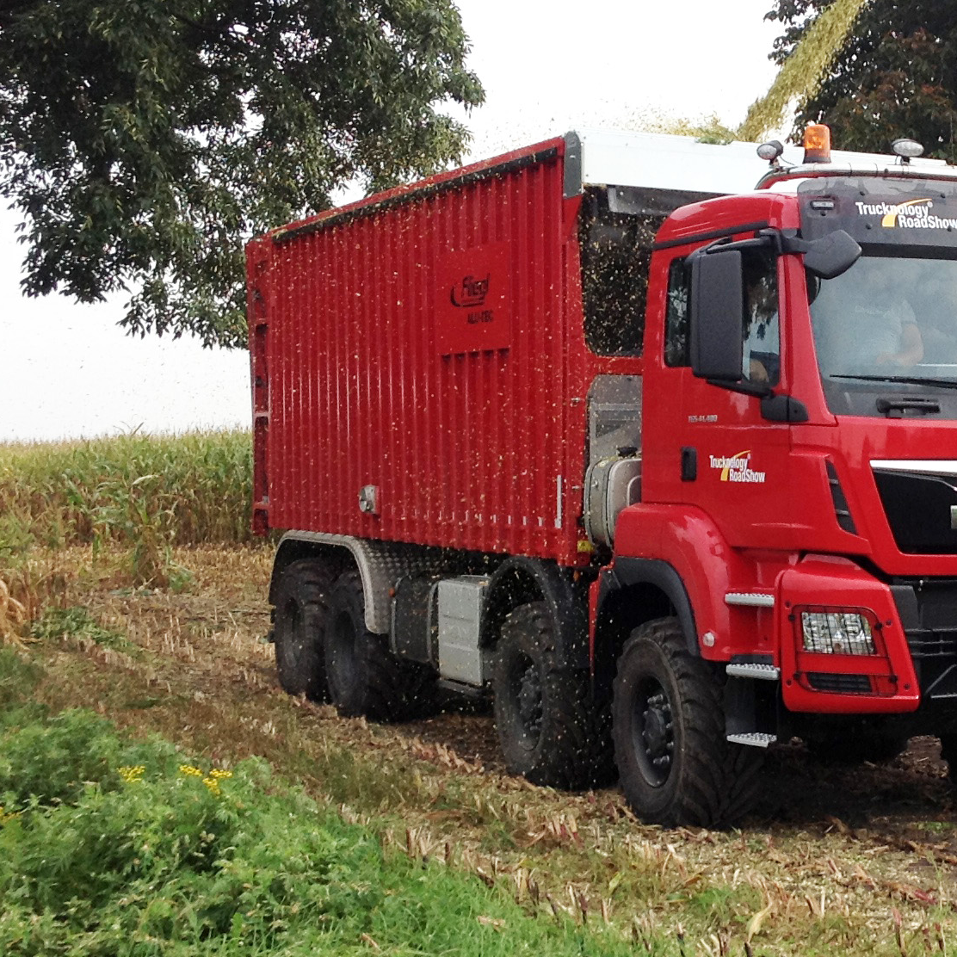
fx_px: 2252
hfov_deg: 23.3
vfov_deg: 24.0
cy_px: 482
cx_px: 891
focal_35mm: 72
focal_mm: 4.28
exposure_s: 1/840
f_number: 2.4
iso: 50
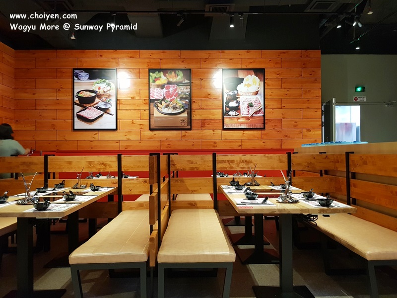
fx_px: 298
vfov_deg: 53.1
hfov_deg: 67.3
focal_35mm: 26
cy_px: 149
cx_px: 198
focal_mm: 4.3
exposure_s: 1/18
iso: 200
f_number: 1.7
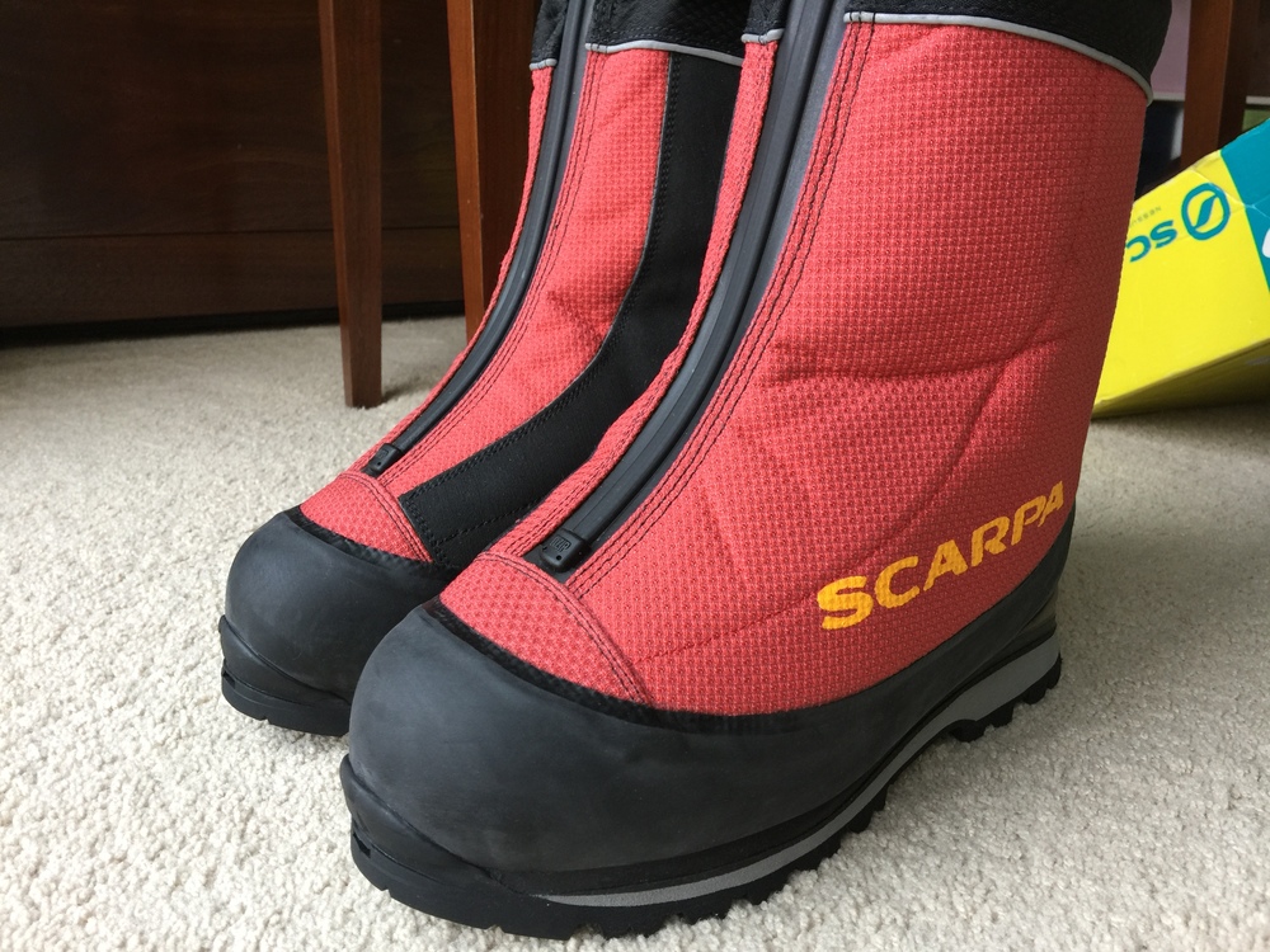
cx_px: 635
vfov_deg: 48.2
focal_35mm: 29
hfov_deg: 61.7
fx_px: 1064
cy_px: 476
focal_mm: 4.15
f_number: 2.2
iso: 32
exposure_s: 1/15
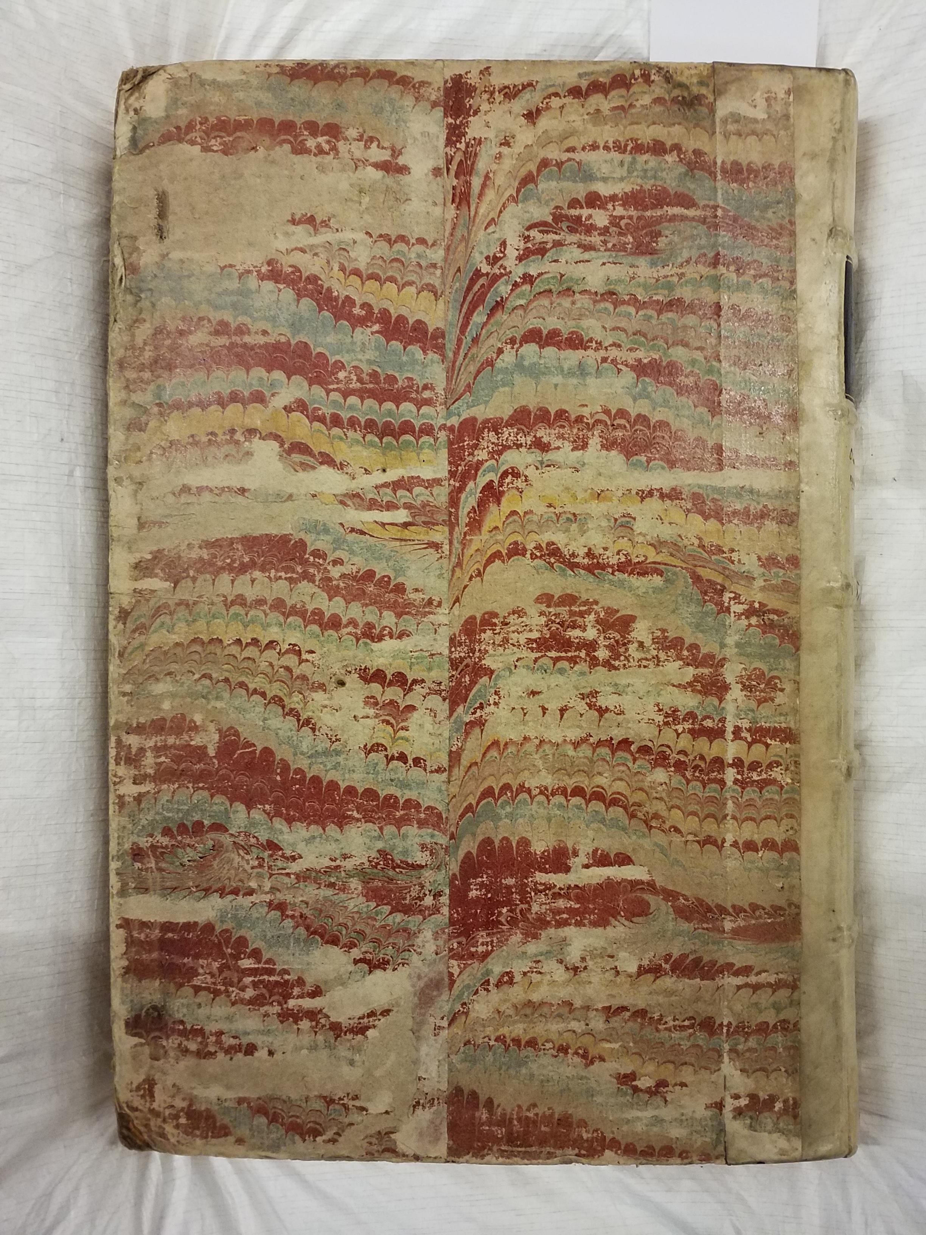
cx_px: 463
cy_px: 618
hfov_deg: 51.4
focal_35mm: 27
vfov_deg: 65.3
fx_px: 963
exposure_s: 1/50
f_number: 1.9
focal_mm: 3.6
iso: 200
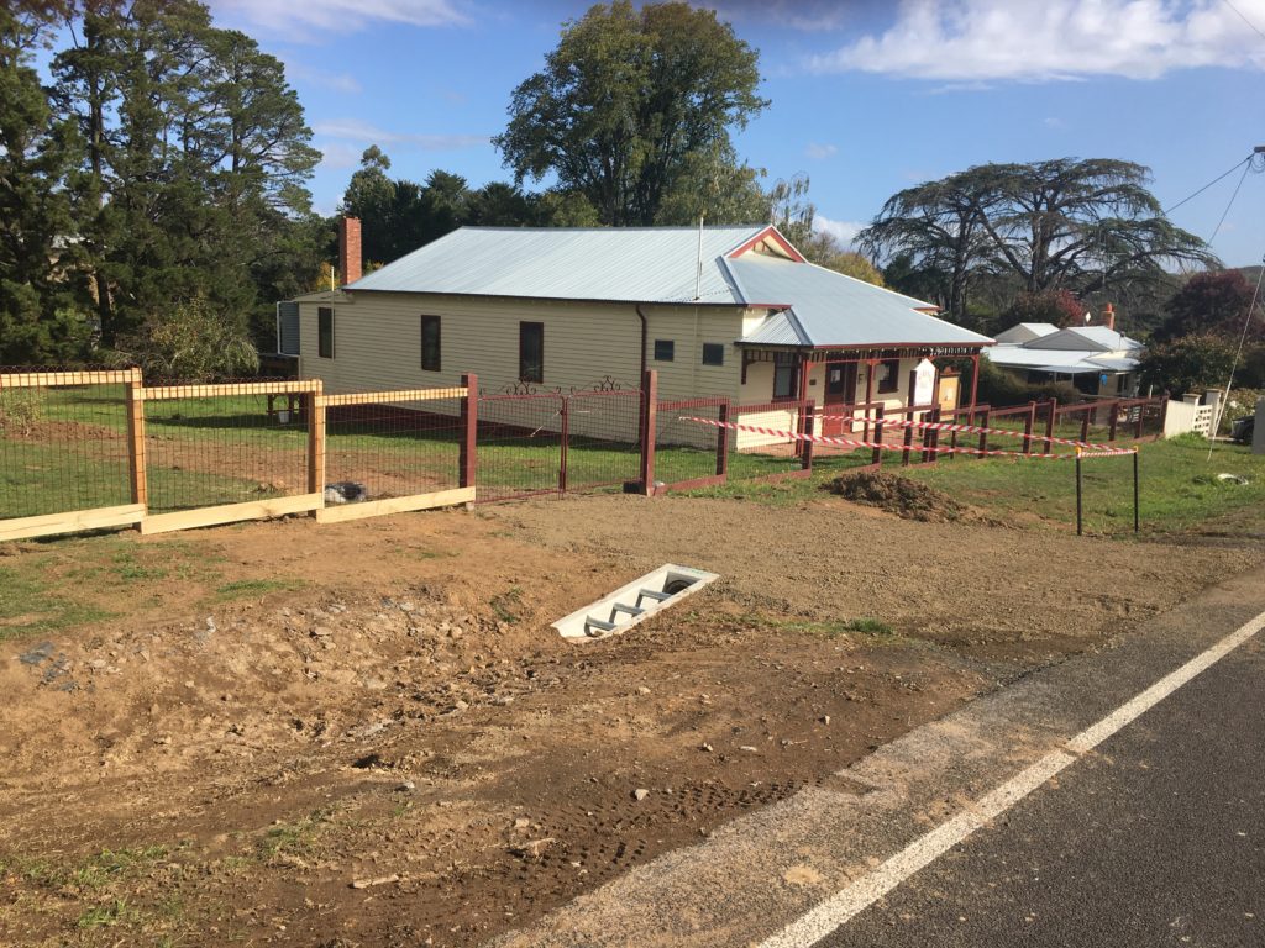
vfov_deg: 48.2
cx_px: 632
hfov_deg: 61.7
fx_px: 1060
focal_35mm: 29
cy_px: 474
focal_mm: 4.15
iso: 25
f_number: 2.2
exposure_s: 1/1603
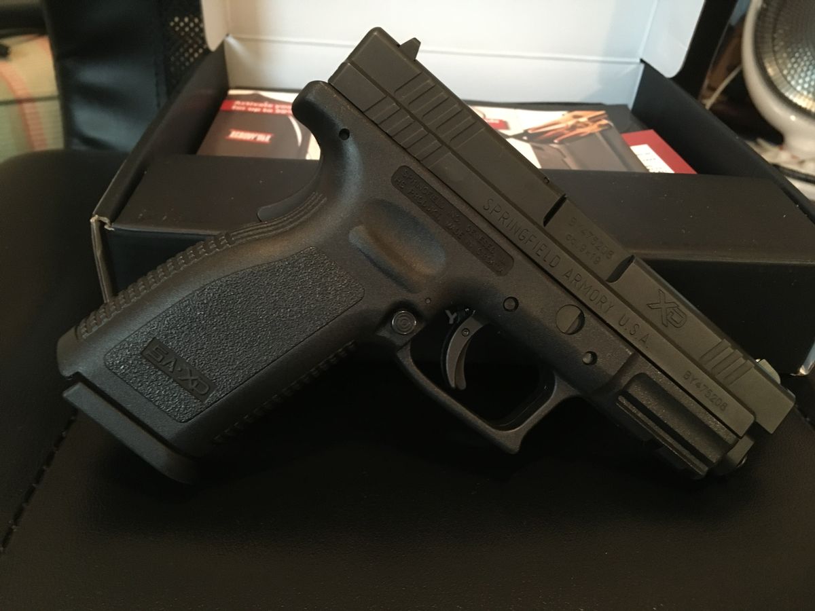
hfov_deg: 61.7
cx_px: 408
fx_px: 683
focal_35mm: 29
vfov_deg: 48.2
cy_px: 306
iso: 400
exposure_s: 1/15
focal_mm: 4.15
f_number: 2.2
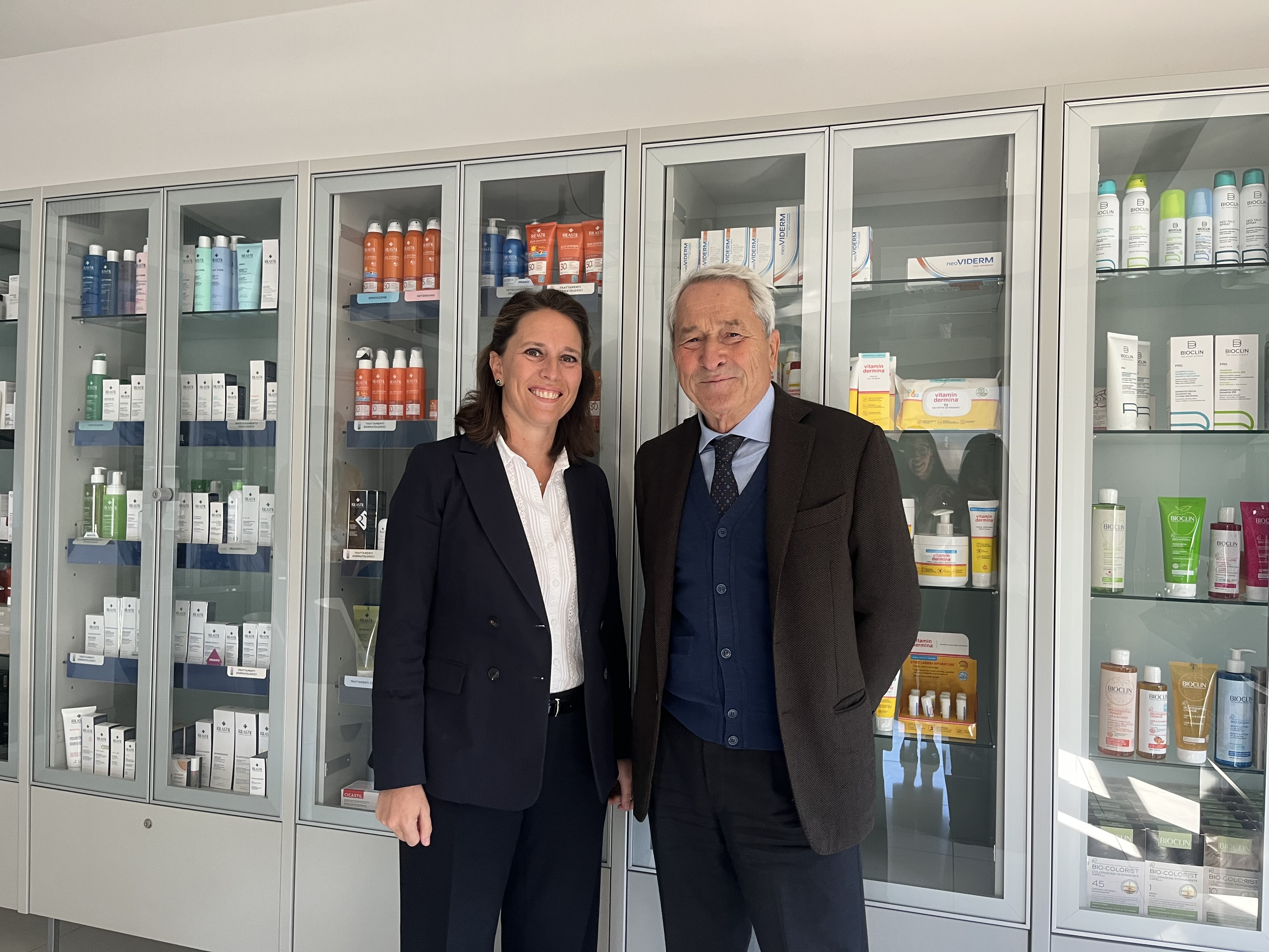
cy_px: 476
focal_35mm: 26
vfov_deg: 53.1
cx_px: 634
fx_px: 953
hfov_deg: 67.3
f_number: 1.6
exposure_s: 1/85
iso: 125
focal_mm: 5.1
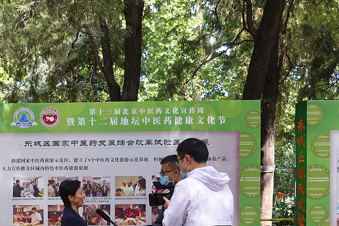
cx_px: 31
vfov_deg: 25.2
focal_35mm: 52
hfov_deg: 35.8
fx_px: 490
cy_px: 204
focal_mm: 9.4
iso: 125
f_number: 5.6
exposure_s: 1/200
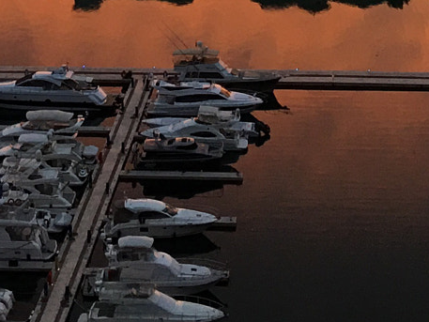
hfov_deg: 15.2
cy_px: -323
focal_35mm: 130
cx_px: 185
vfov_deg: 10.5
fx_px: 1612
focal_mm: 4.15
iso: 32
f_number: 2.2
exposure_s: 1/33
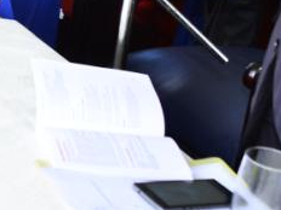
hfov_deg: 14.1
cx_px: -197
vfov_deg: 11.2
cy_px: -99
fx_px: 1031
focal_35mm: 127
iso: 100
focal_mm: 20
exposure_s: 1/100
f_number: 4.5
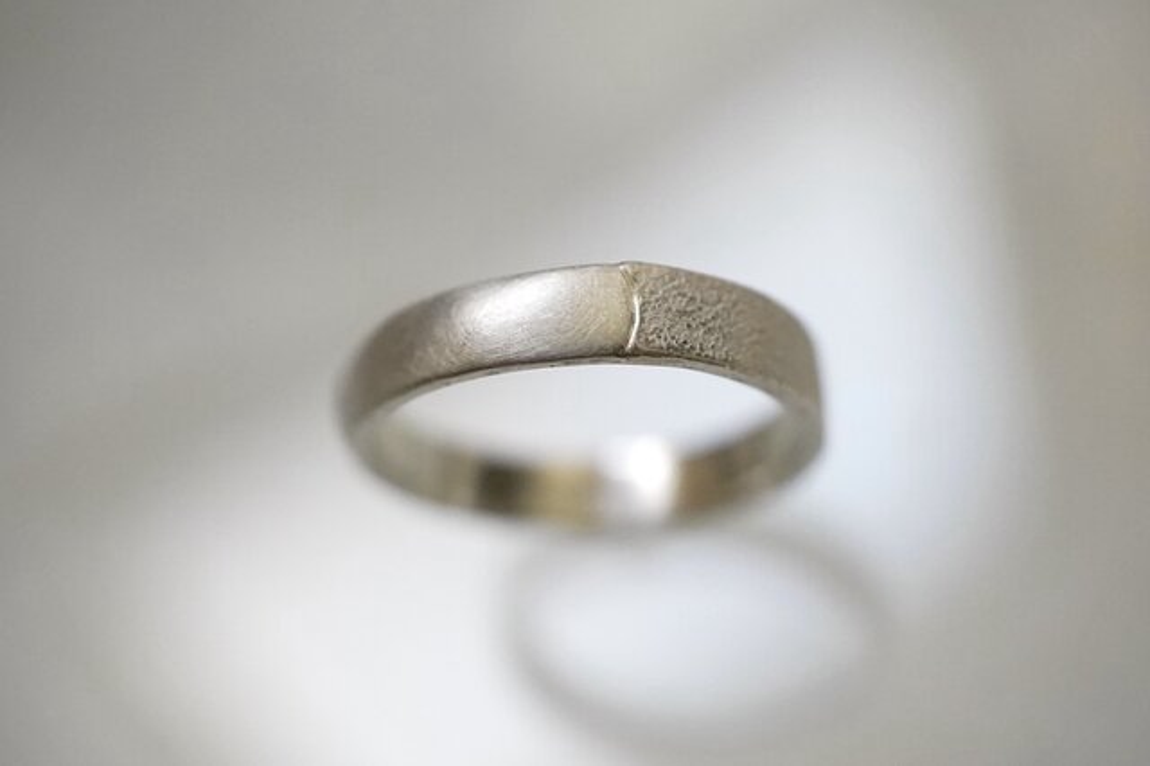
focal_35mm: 45
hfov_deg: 43.6
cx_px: 575
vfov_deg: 29.8
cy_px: 383
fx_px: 1437
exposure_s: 1/1600
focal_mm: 30
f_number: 4
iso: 6400
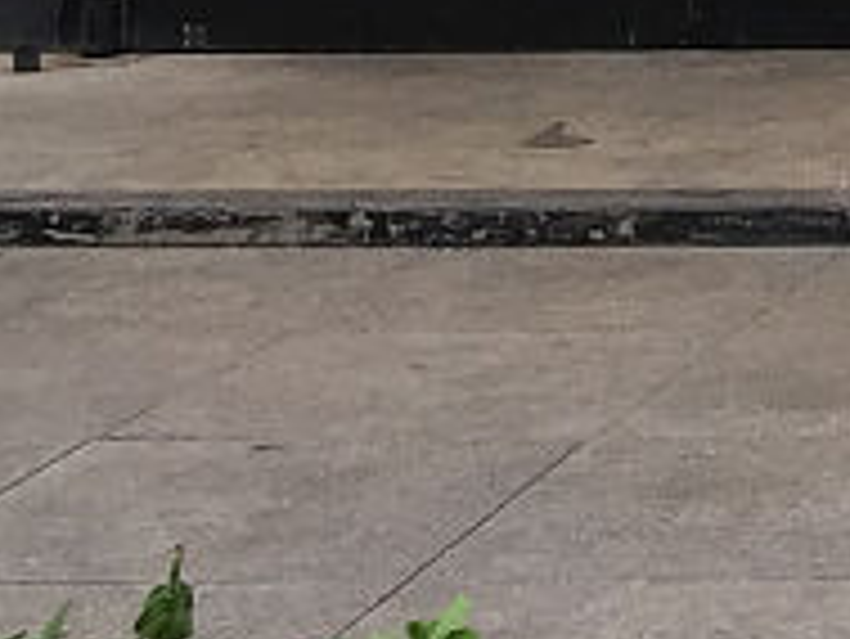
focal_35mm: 184
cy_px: -1134
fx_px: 4521
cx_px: 2118
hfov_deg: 9.4
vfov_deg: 7.3
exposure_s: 1/50
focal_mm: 4.15
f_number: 2.2
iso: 32
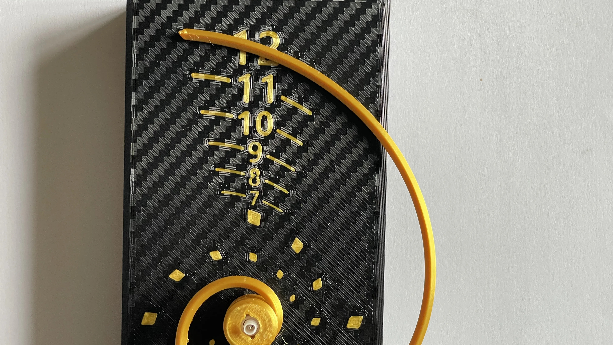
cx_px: 305
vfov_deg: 21.0
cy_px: 212
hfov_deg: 36.6
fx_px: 927
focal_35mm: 57
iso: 200
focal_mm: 6
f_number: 2
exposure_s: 1/99
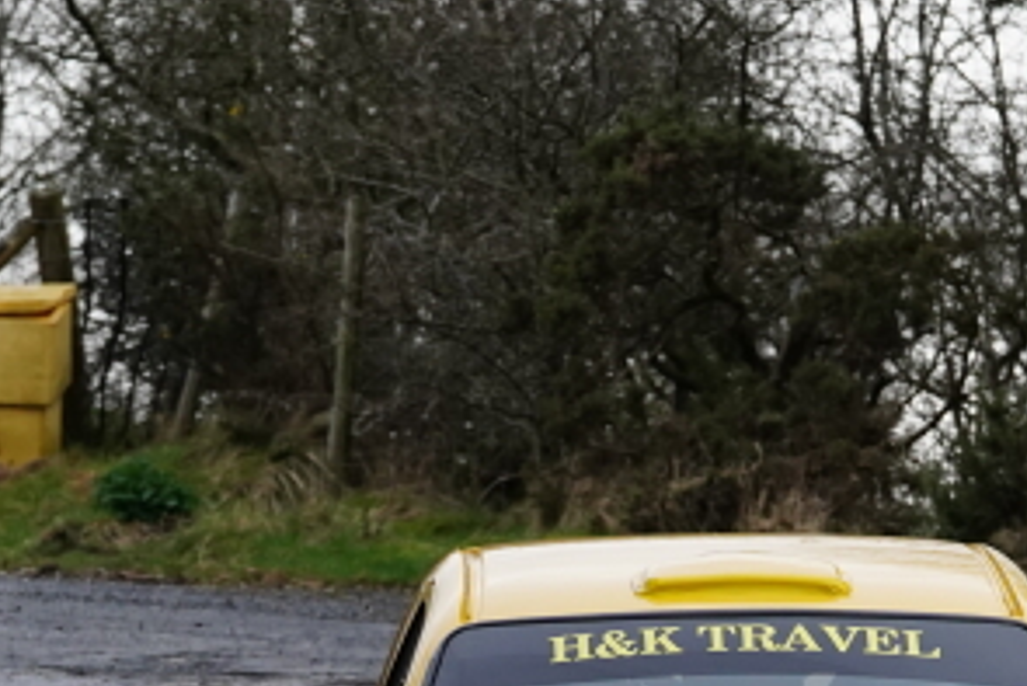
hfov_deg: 5.7
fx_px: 10275
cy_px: 933
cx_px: 613
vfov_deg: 3.8
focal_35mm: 360
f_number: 6.3
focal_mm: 118
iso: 2000
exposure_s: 1/400
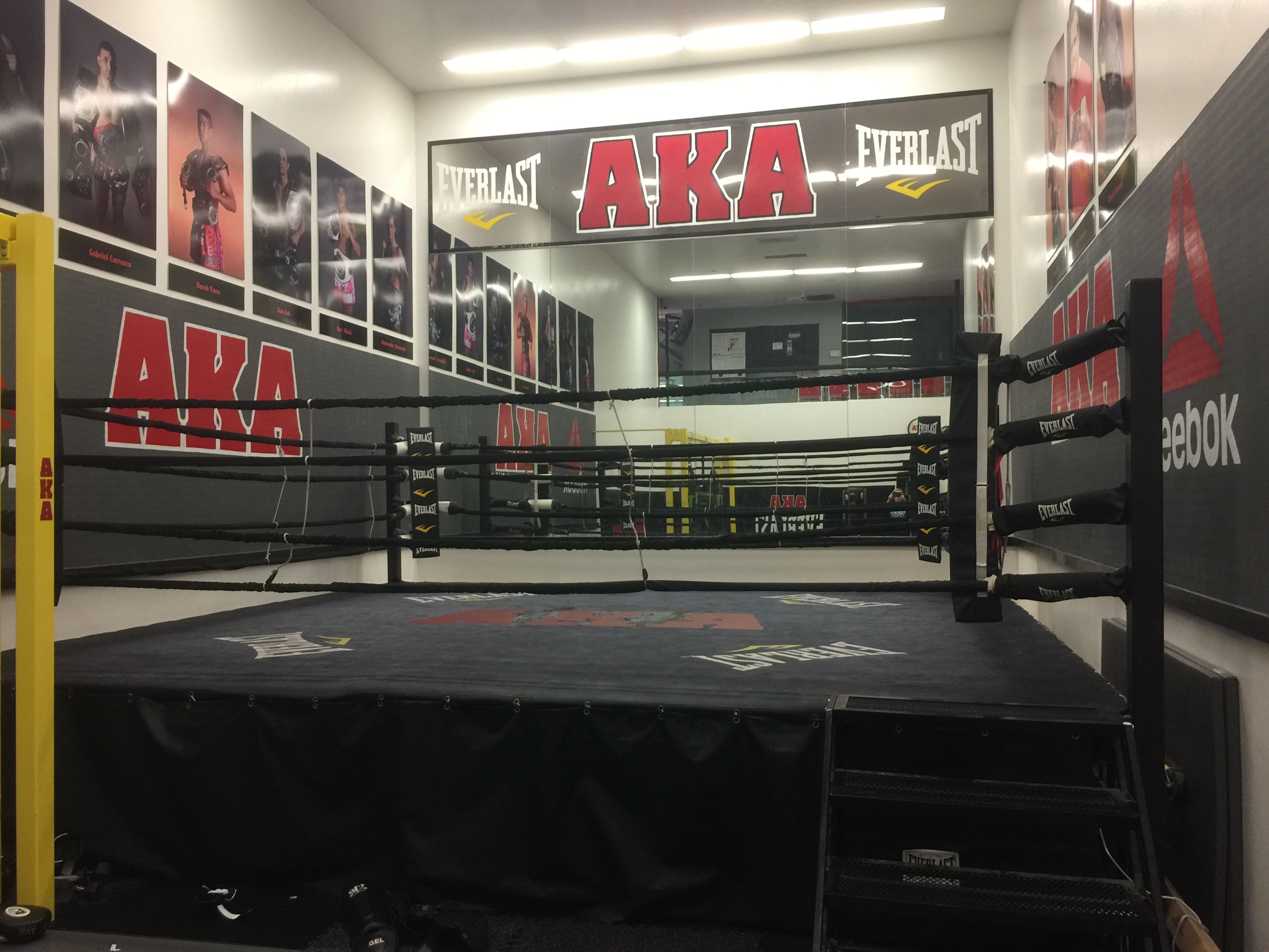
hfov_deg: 61.7
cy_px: 476
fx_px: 1063
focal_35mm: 29
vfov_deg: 48.2
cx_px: 634
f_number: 2.2
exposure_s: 1/15
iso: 64
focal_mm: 4.15
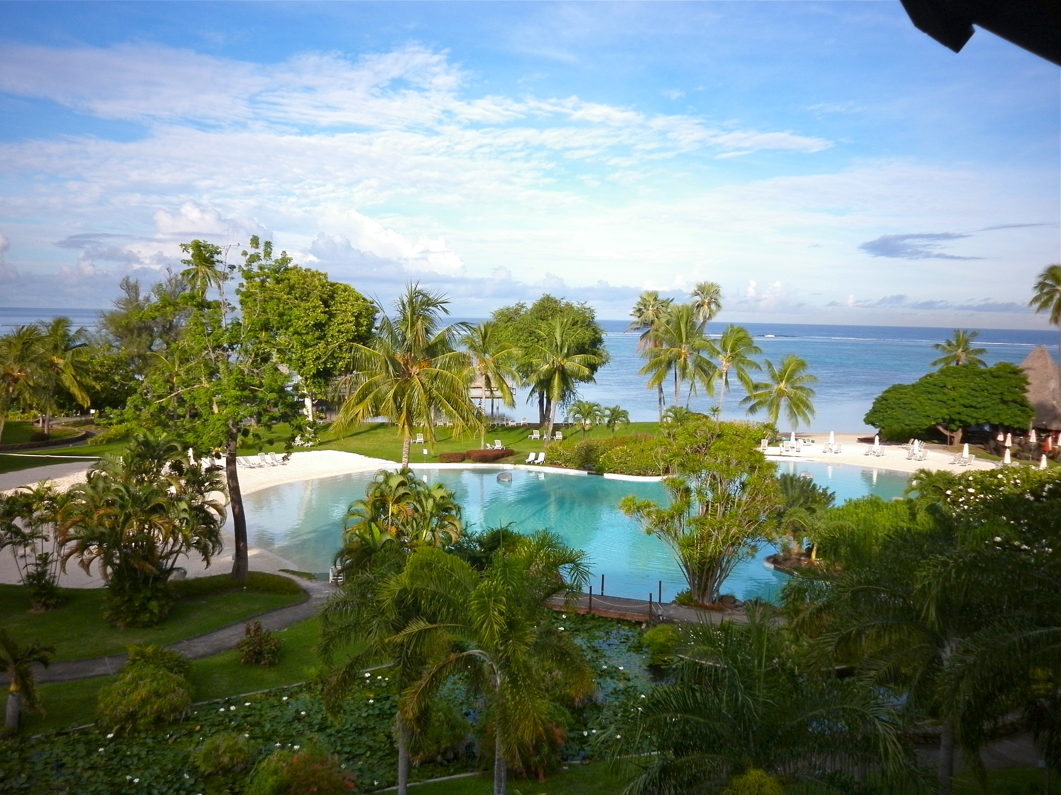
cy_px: 398
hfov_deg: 58.4
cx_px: 530
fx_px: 950
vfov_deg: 45.4
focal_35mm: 31
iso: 80
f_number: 2.9
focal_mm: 5.6
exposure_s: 1/800
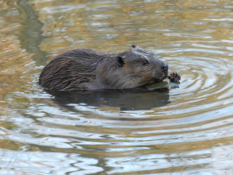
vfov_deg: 3.4
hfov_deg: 4.6
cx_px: 116
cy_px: 88
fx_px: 2928
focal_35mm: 435
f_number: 5.6
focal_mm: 77.3
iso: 400
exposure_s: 1/25
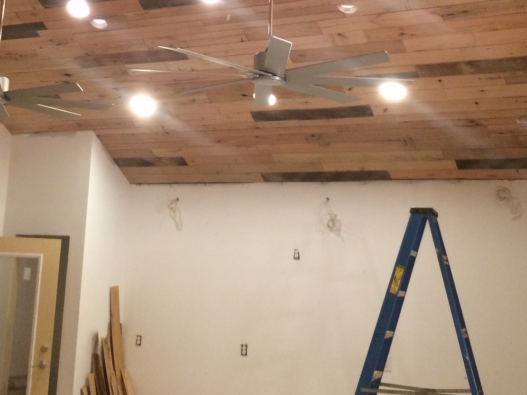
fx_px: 822
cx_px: 194
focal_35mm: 54
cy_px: 61
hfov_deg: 35.3
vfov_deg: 26.4
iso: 200
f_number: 2.2
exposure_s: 1/30
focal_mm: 4.15
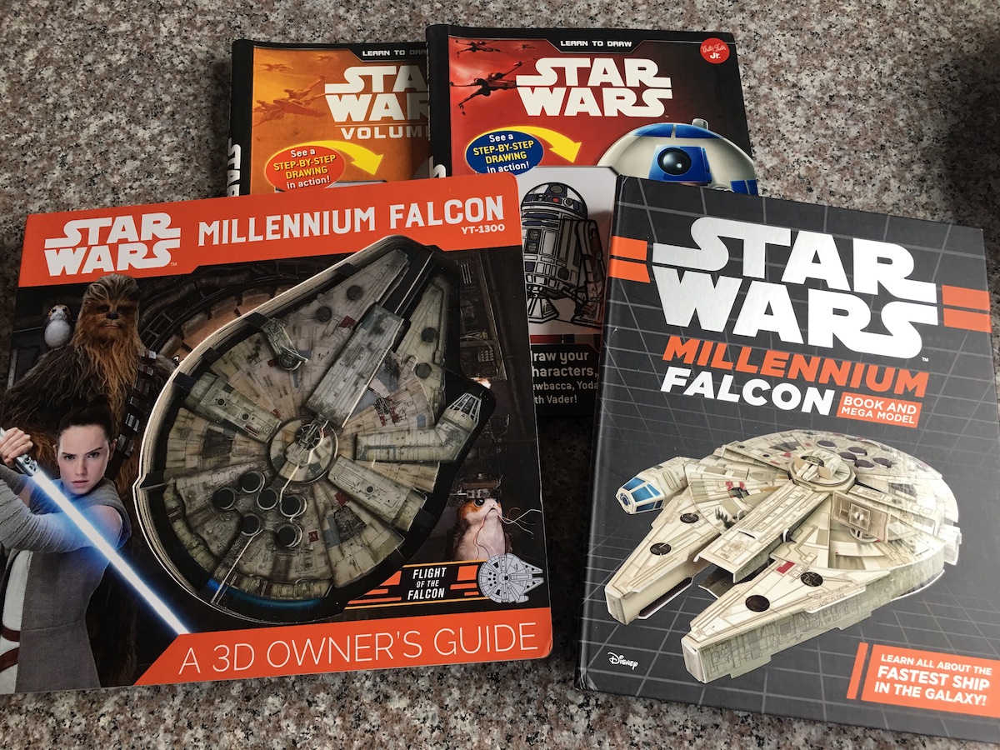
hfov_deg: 61.7
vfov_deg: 48.2
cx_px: 500
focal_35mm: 29
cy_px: 375
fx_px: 838
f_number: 2.2
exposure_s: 1/30
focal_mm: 4.15
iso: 32
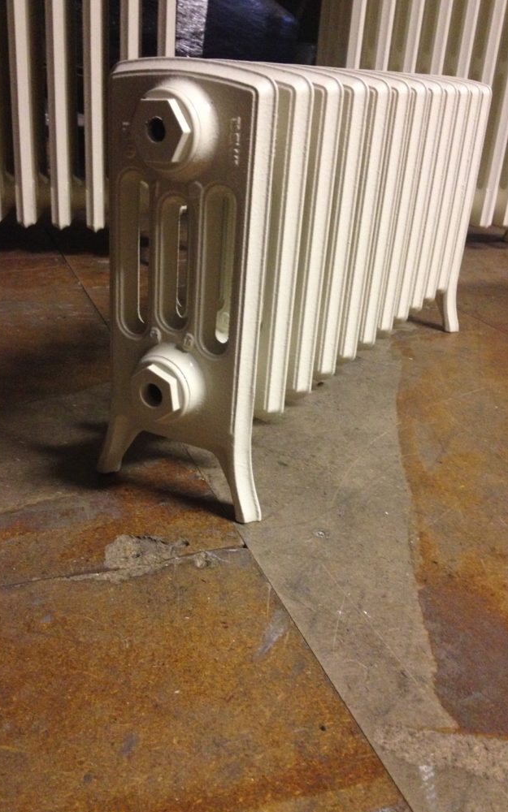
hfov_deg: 33.6
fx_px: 842
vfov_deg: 51.5
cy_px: 402
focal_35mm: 38
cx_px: 240
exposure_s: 1/20
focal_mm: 4.28
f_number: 2.4
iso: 320
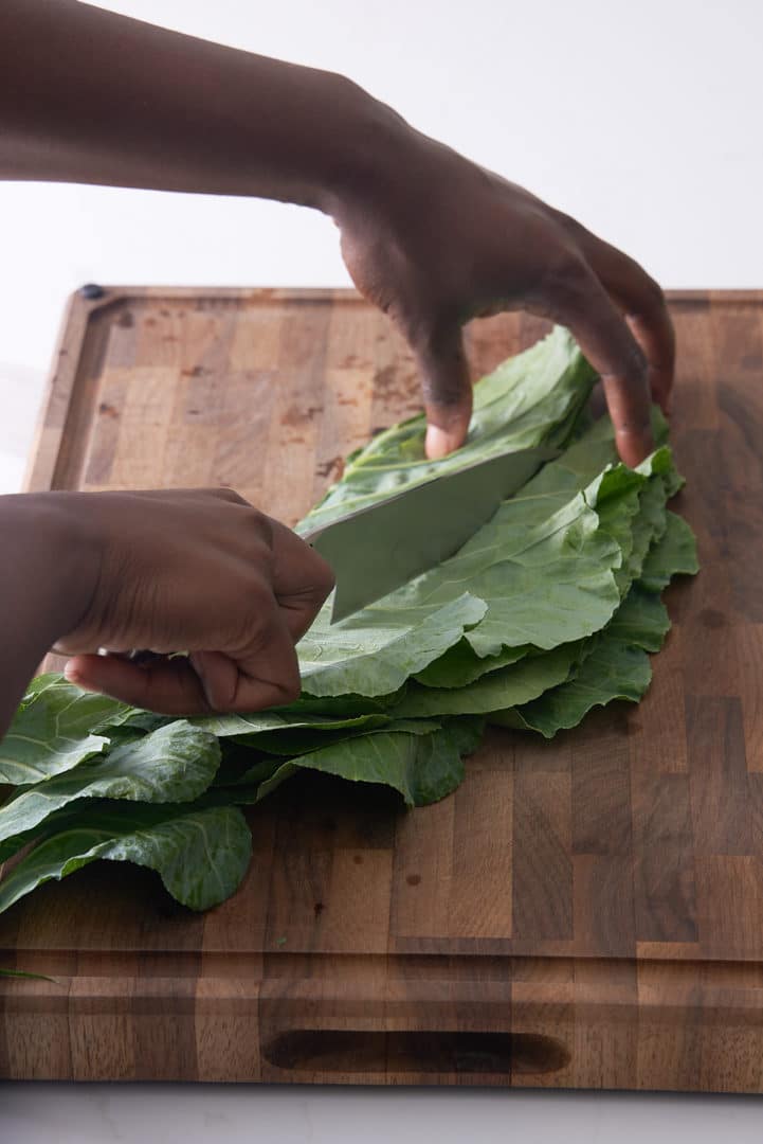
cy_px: 572
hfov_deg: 18.2
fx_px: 2382
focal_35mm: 75
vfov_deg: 27.0
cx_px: 382
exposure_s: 1/200
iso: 160
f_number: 7.1
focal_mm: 75
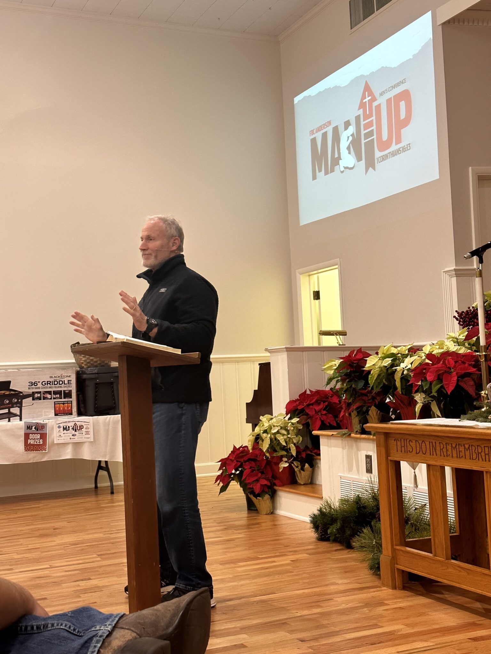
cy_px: 327
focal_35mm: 48
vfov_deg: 39.7
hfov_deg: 30.3
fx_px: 908
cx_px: 246
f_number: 1.78
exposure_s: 1/60
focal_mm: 6.86
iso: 160
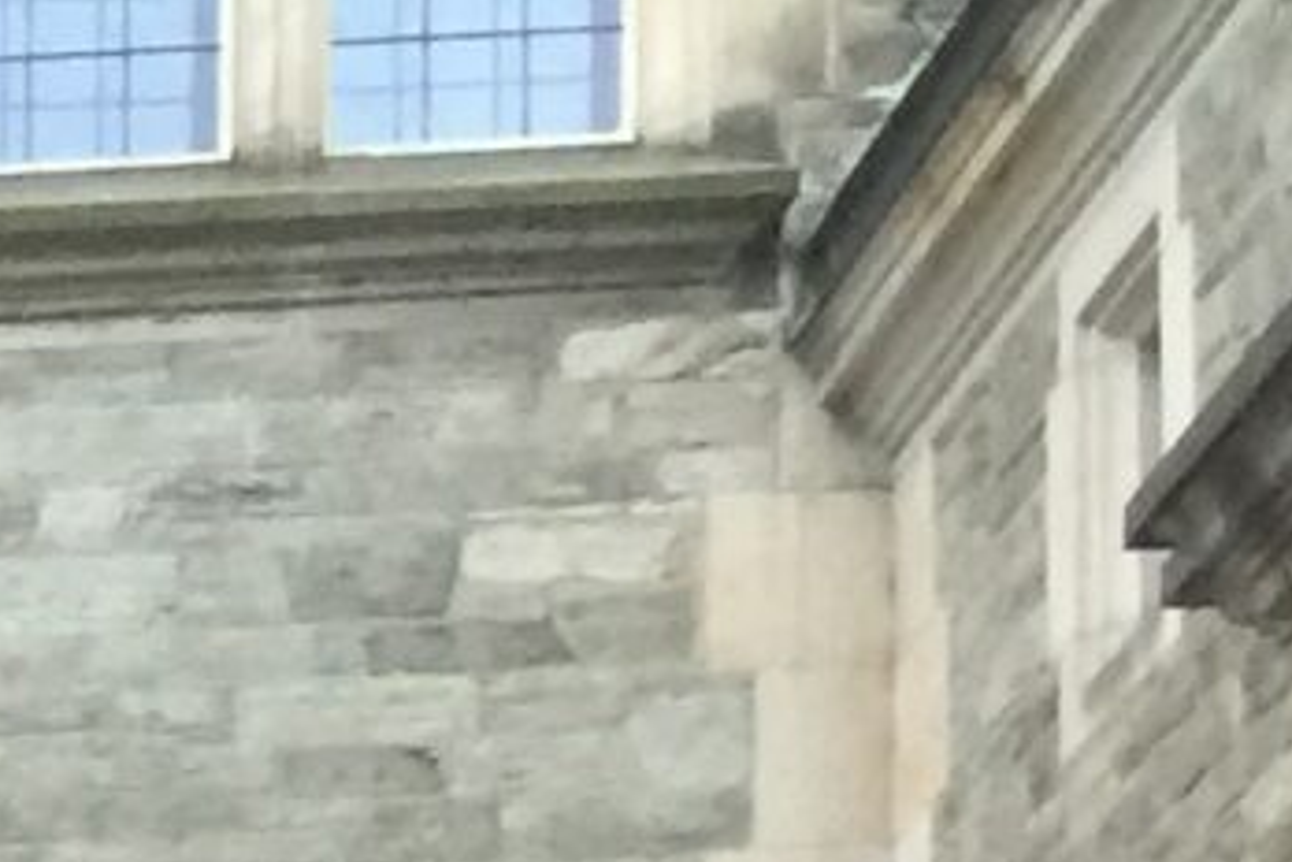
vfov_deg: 5.5
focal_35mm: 222
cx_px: -2888
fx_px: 7967
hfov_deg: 7.8
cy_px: 3325
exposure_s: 1/17
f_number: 2.2
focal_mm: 4.15
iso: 64
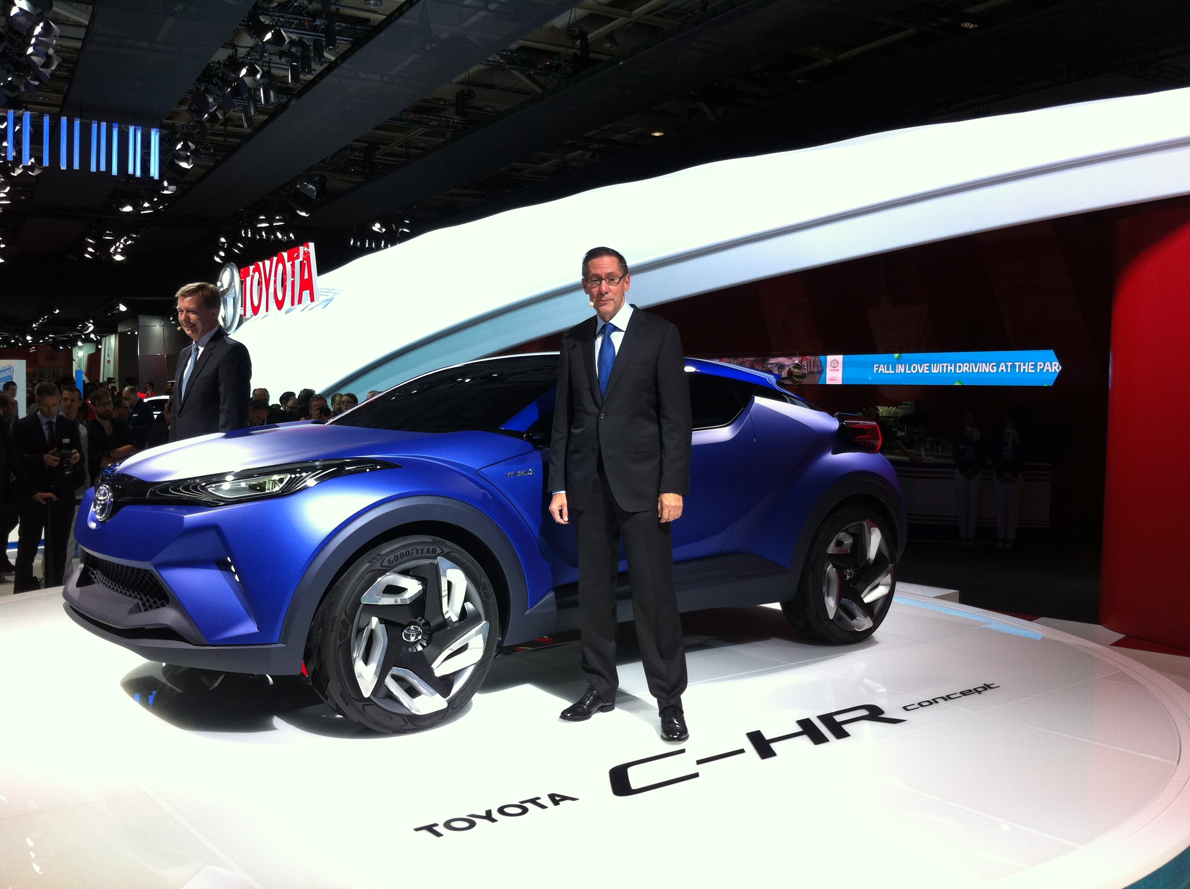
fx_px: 1201
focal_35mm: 35
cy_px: 444
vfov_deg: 40.6
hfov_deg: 52.7
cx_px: 595
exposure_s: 1/140
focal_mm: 3.85
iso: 80
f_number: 2.8
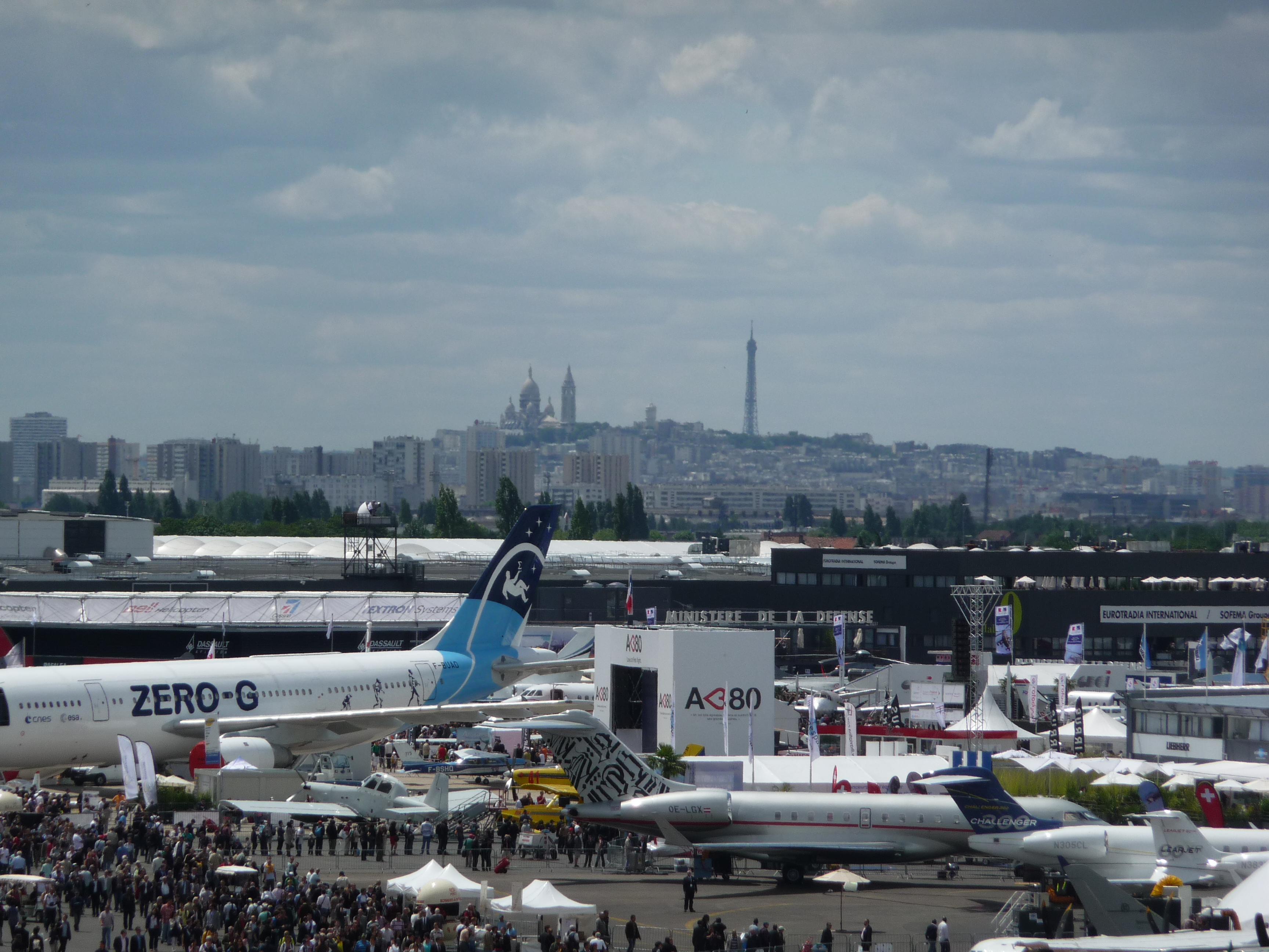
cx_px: 634
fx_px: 9678
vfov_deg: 5.6
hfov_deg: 7.5
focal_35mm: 264
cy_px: 476
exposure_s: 1/1300
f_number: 4.9
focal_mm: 45.4
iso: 100
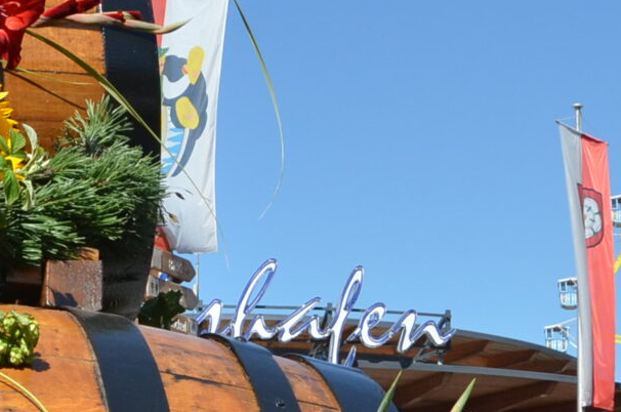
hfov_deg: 17.9
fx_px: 1963
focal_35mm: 114
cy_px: 604
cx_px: 168
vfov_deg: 11.5
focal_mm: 18
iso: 200
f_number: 10
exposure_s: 1/400
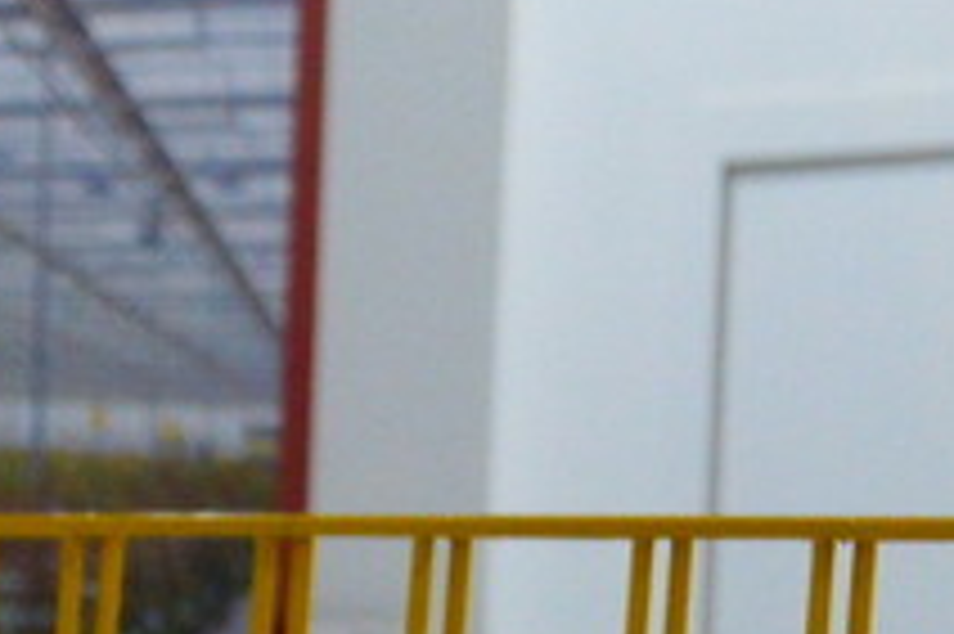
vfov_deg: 5.4
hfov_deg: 7.9
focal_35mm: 253
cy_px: 879
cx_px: -788
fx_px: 6699
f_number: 6.3
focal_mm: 28
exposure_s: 1/125
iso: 1250
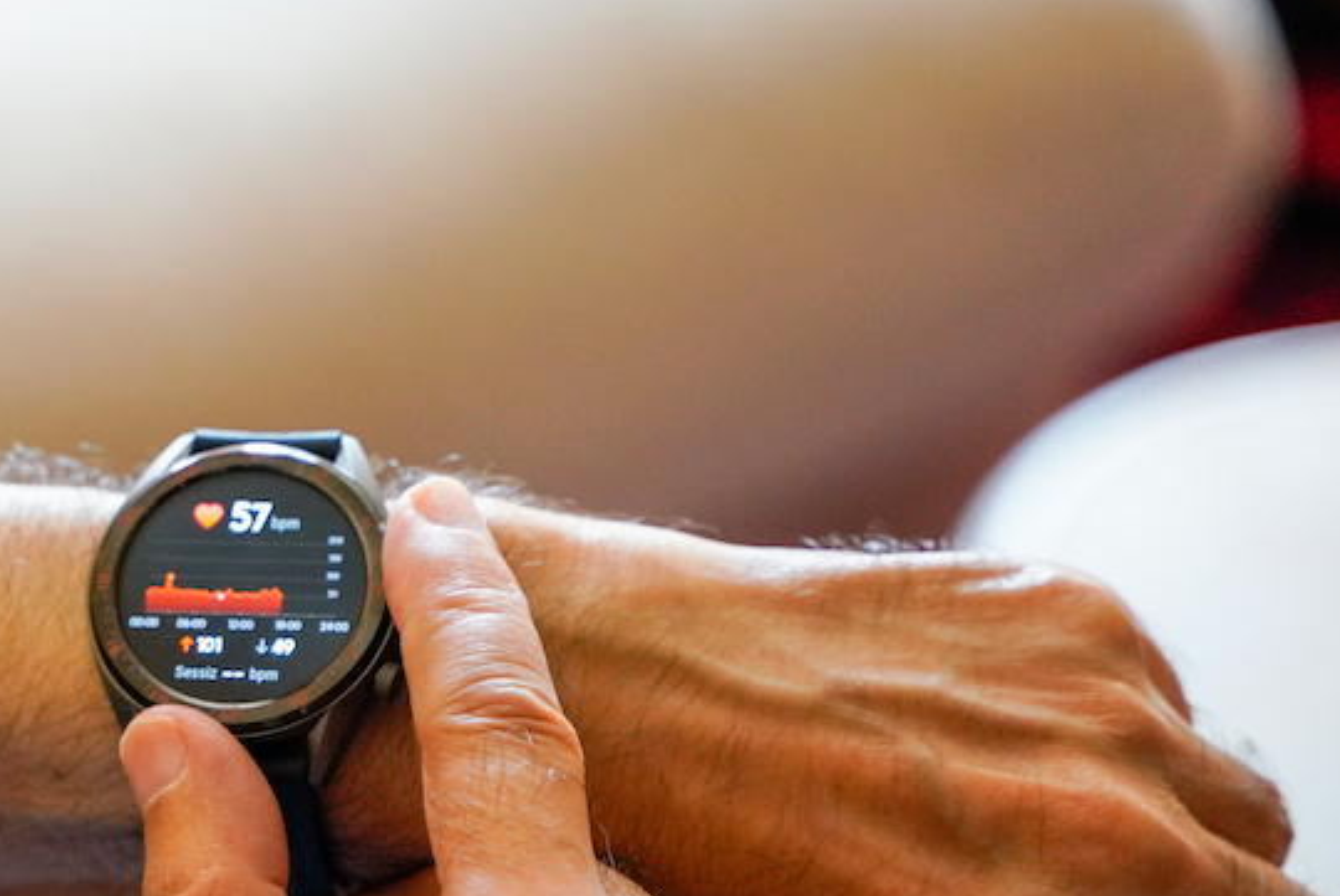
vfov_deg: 8.5
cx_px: 79
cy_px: 553
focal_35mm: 161
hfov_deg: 12.6
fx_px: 5997
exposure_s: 1/100
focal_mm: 75
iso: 3200
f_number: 2.8
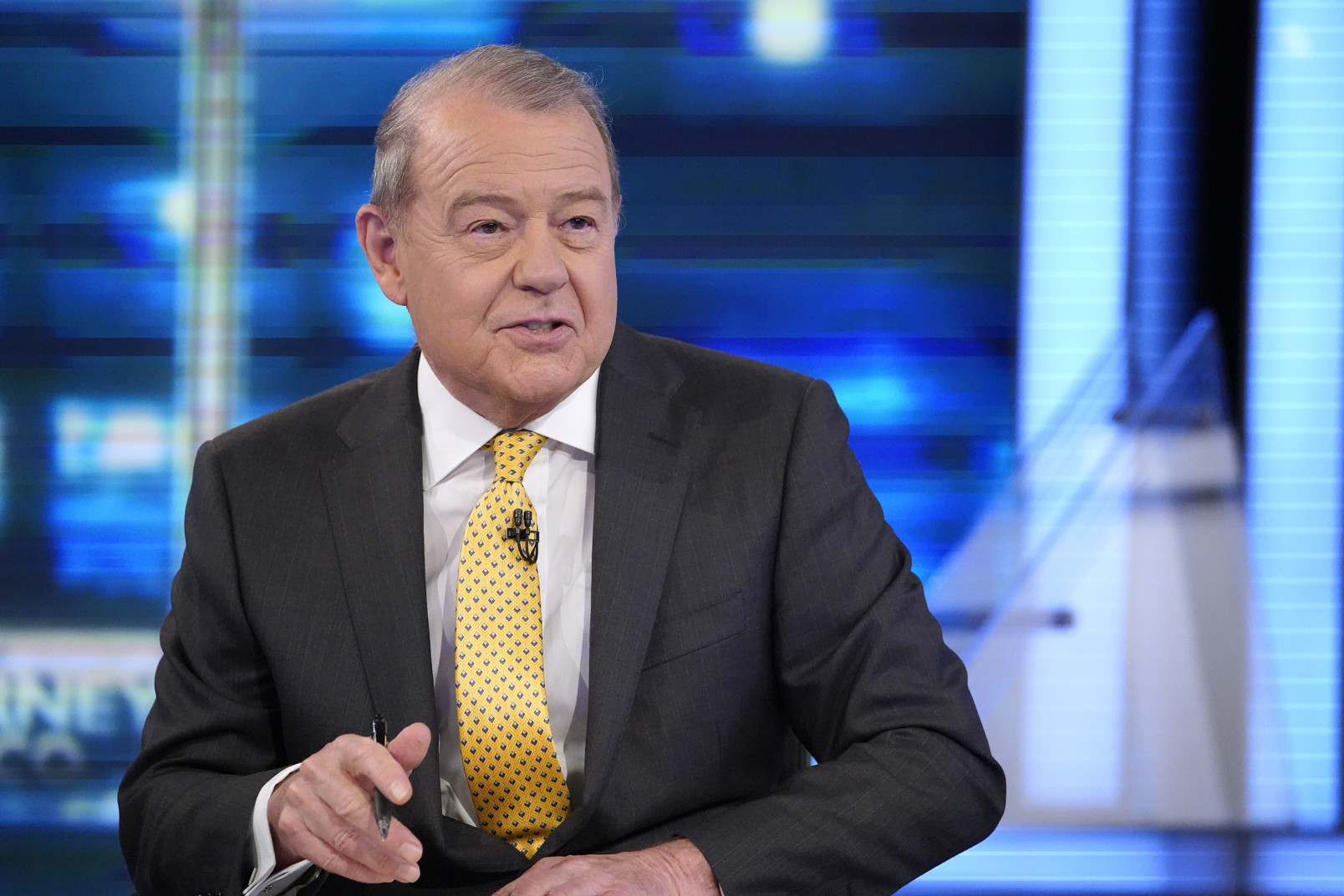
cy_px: 448
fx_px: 6309
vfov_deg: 8.1
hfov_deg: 12.2
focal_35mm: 169
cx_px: 672
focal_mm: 169
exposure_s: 1/320
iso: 10000
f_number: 5.6
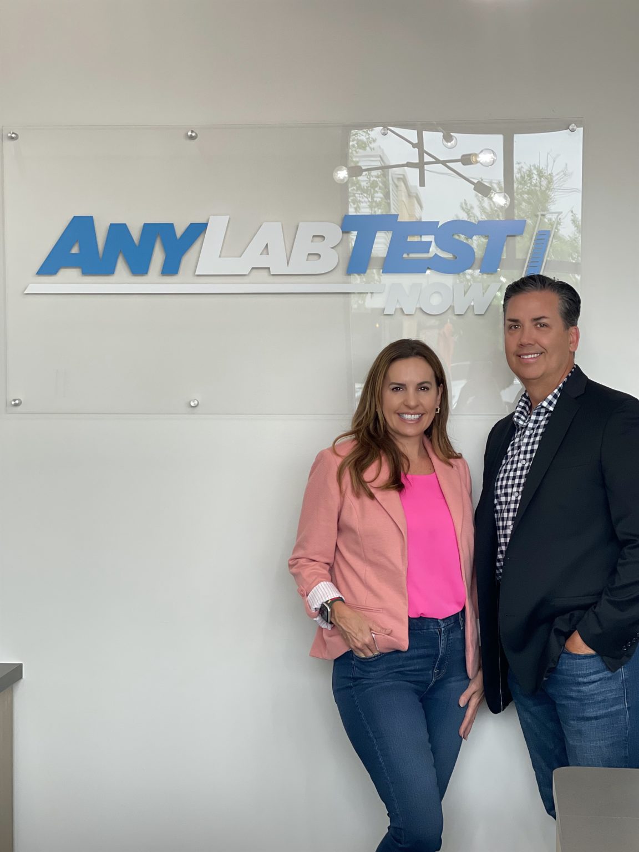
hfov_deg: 22.9
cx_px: 320
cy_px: 426
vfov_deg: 30.3
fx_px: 1575
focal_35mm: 64
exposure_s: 1/120
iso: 100
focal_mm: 7.5
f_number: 2.2
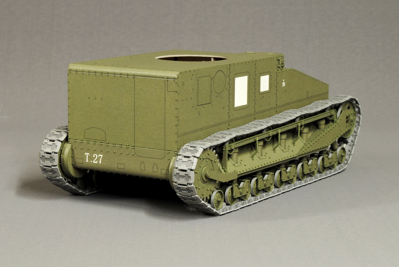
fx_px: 915
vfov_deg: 16.6
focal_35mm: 82
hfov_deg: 24.6
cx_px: 200
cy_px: 134
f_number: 16
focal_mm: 55
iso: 100
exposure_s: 1.6
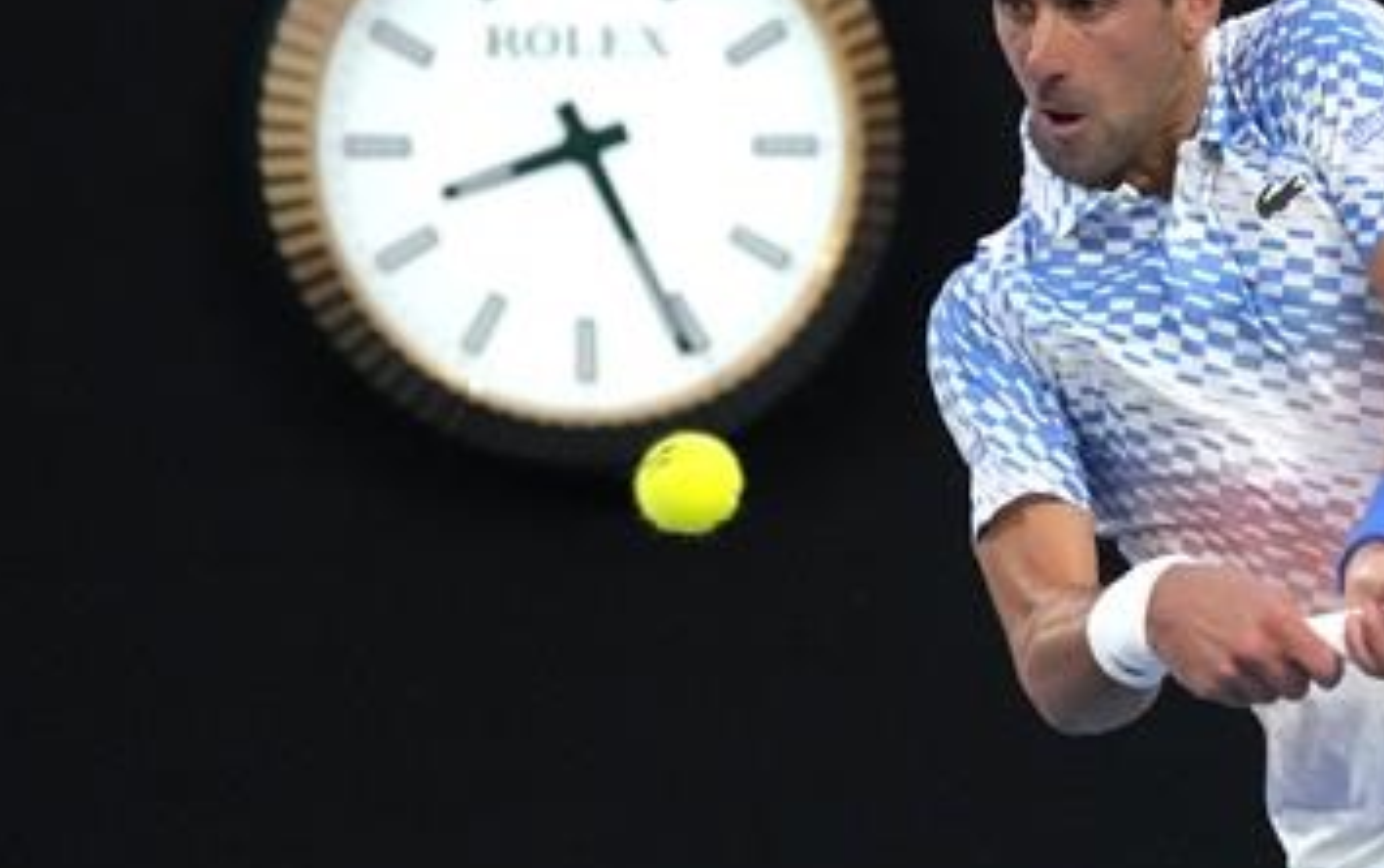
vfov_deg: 2.2
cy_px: 1136
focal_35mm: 589
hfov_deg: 3.6
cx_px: 1470
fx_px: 22237
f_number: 7.1
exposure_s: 1/2500
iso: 8000
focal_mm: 200
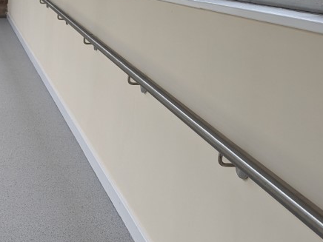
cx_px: -43
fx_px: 616
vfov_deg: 22.2
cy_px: 110
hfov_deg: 26.7
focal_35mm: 66
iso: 44
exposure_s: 1/202
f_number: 1.85
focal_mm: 6.81
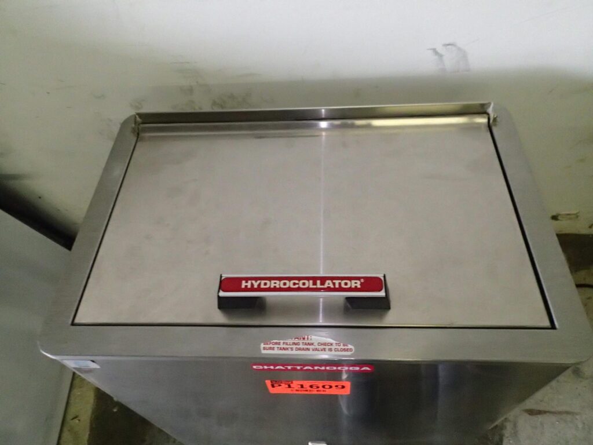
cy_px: 222
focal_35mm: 25
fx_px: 428
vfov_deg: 54.9
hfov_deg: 69.4
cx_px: 296
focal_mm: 4.5
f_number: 8
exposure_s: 1/15
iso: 1600
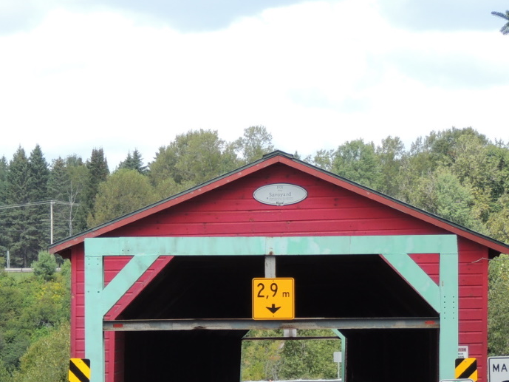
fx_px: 3044
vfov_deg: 7.1
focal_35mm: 207
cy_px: 401
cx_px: 137
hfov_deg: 9.5
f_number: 4.1
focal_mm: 16
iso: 100
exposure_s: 1/320
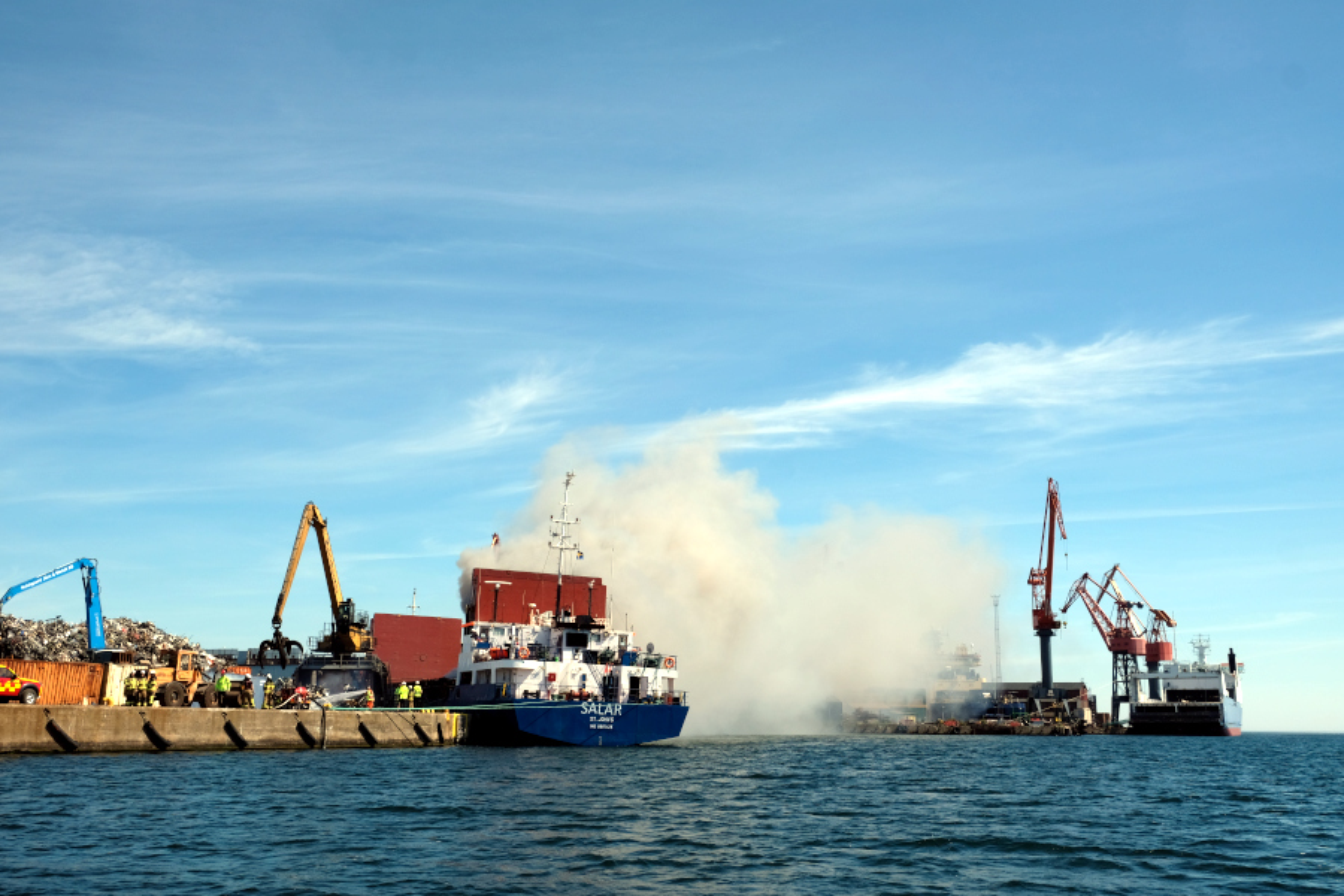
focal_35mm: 33
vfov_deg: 40.0
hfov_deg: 57.2
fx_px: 1232
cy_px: 448
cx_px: 672
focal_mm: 22.3
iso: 200
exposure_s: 1/550
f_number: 9
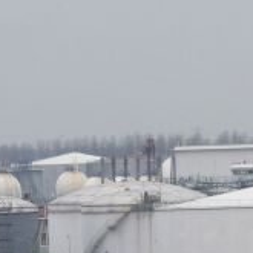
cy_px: 337
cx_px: -287
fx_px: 5689
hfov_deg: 2.5
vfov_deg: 2.5
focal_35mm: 688
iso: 100
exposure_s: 1/400
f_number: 4
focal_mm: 29
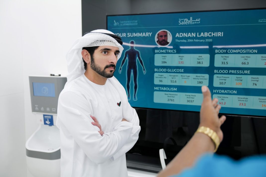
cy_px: 88
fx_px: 237
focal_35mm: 32
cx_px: 133
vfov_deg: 41.2
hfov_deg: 58.7
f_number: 3.1
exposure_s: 1/125
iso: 400
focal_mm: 32
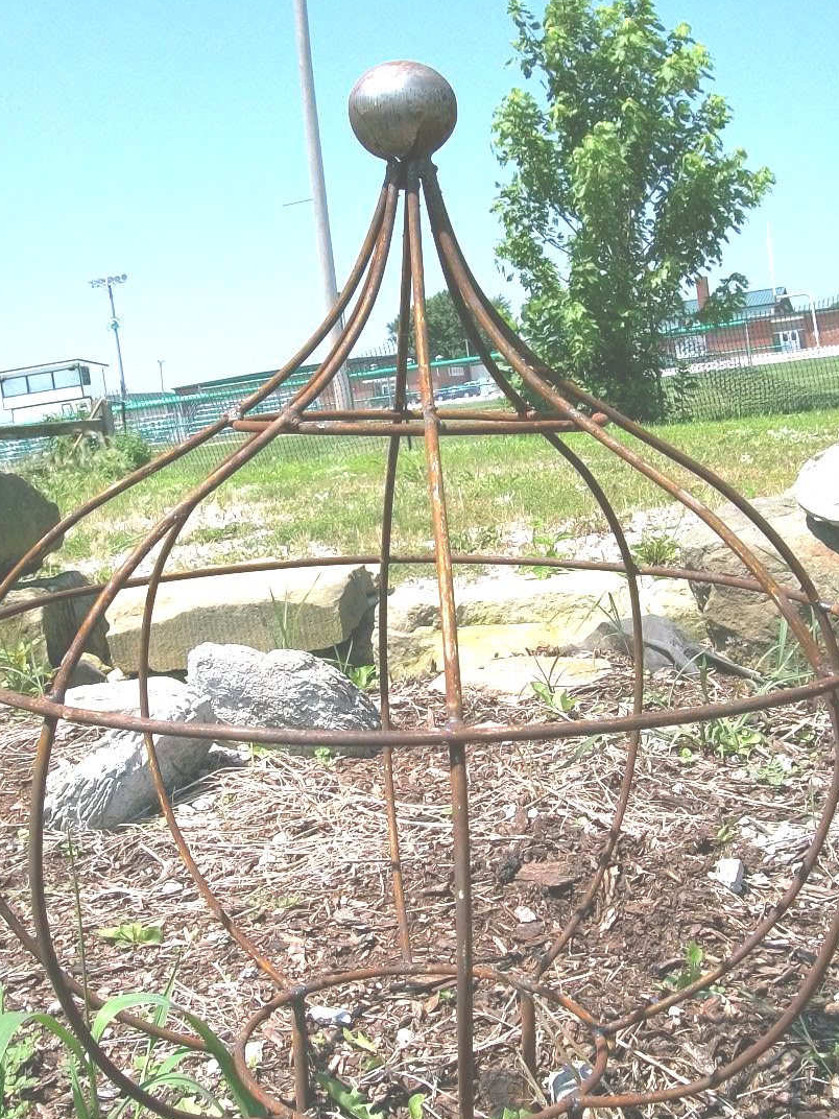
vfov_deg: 43.8
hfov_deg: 33.6
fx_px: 1390
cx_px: 391
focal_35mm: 43
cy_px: 539
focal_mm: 6
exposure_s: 1/640
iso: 80
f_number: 4.8
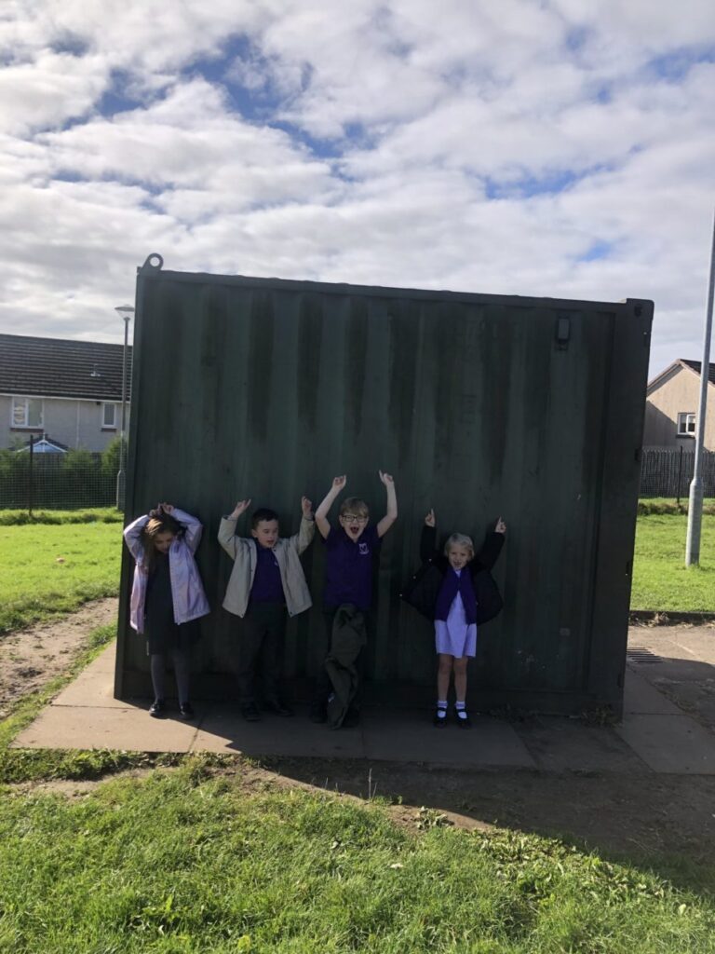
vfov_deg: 63.4
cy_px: 477
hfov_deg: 49.7
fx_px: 771
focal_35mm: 28
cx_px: 358
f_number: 1.8
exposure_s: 1/2288
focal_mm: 3.99
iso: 20
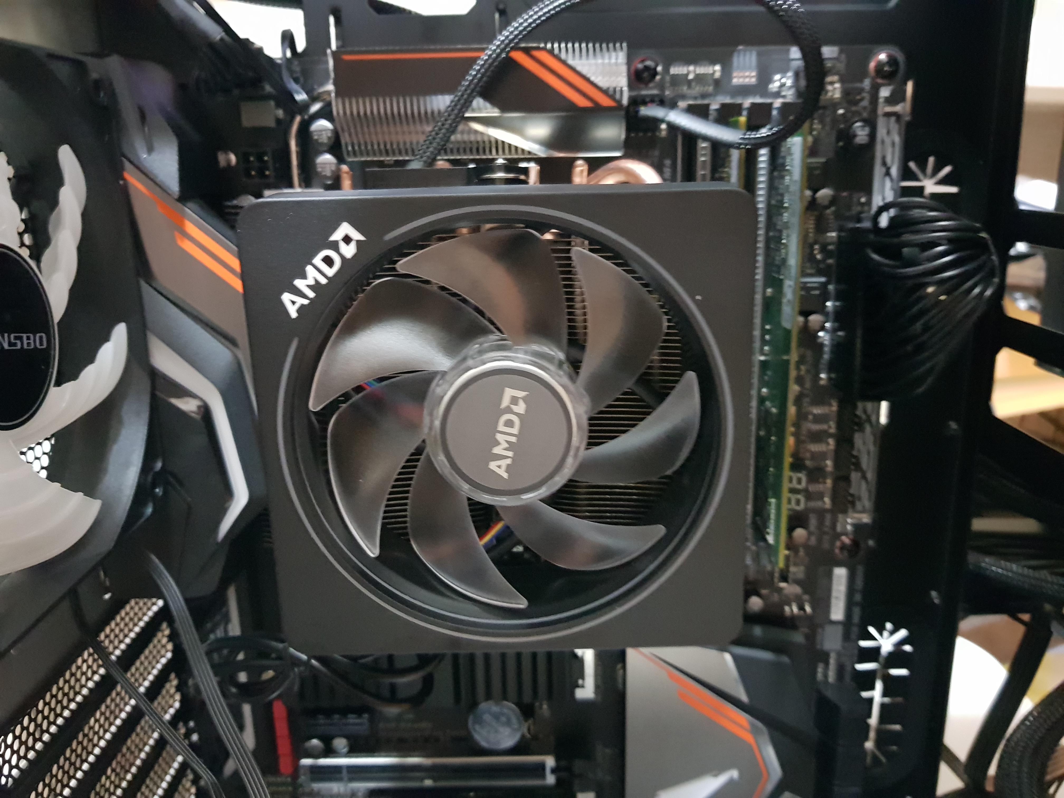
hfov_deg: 67.3
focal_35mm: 26
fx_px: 799
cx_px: 532
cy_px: 399
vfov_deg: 53.1
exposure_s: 1/10
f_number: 1.7
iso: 800
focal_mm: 4.3
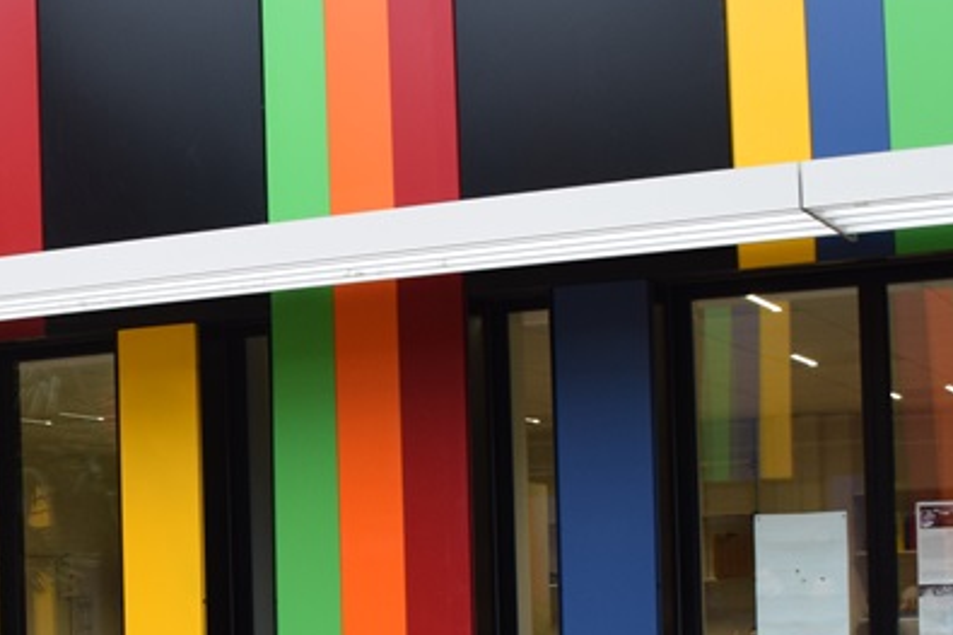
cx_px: 89
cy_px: 611
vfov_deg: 16.3
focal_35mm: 82
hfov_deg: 24.1
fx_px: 2170
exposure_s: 1/125
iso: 400
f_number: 5.6
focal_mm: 18
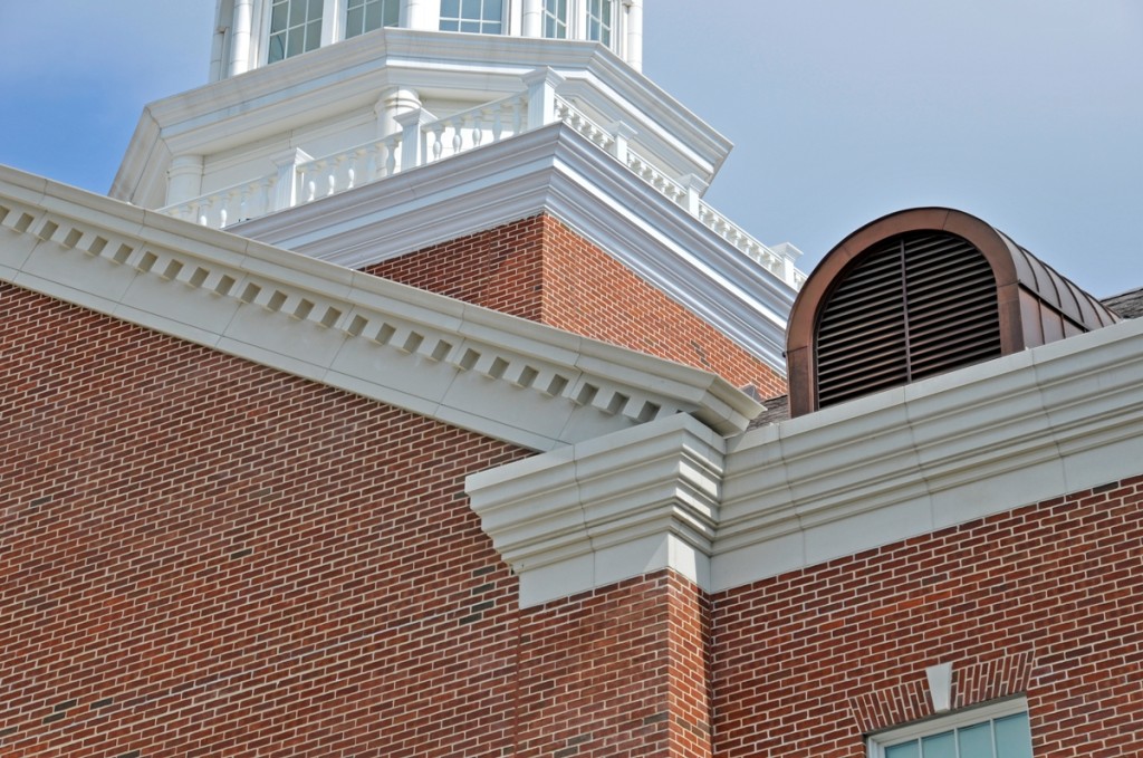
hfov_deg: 14.4
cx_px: 572
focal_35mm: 142
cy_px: 379
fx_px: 4517
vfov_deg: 9.6
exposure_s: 1/250
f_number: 10
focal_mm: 95
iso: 200
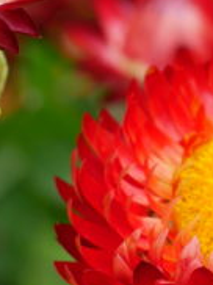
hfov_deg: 4.4
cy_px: 20
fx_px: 2780
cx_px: 169
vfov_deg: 5.9
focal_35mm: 338
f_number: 4.5
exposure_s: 1/250
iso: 200
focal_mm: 30
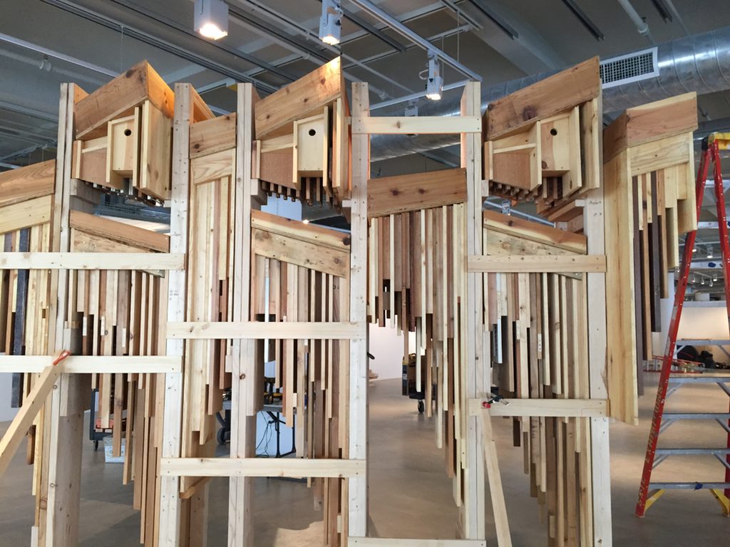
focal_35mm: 29
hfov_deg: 61.7
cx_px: 365
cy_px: 274
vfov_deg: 48.2
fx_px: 612
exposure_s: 1/30
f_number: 2.2
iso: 125
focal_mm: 4.15
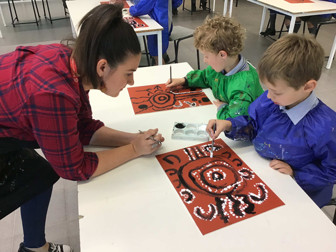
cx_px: 168
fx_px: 301
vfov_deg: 45.4
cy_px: 126
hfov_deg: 58.4
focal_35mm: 31
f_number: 2.4
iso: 50
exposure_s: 1/33
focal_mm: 3.3
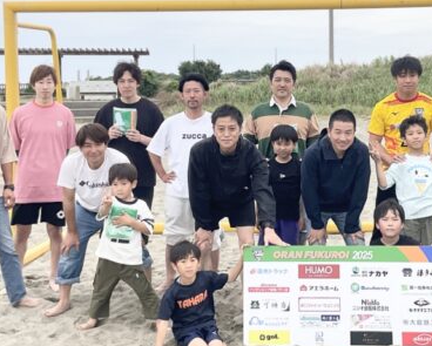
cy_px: 111
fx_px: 755
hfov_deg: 31.8
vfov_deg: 25.7
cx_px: 277
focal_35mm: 59
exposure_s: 1/1377
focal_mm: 3
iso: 16
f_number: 1.8
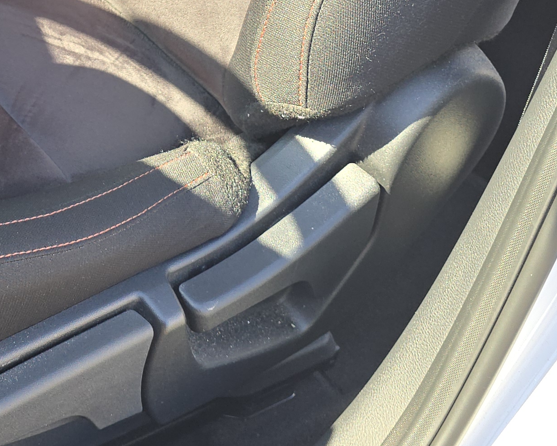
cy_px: -112
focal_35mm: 73
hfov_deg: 24.7
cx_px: -18
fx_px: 1203
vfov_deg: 19.5
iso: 20
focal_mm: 6.3
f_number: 1.7
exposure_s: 1/180
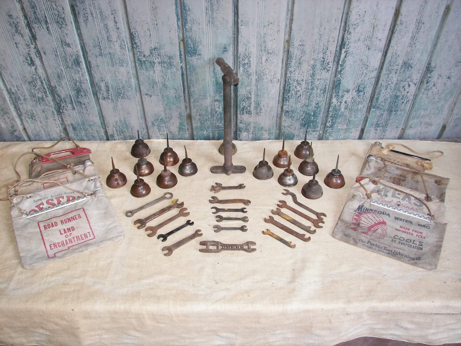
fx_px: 479
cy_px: 173
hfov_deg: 51.4
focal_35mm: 36
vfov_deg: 39.7
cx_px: 230
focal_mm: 6
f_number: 2.8
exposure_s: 1/30
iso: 100
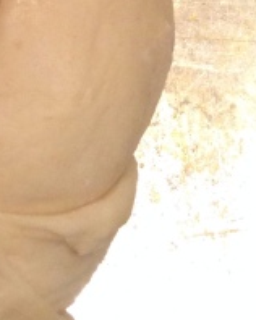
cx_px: -203
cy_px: -323
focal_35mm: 167
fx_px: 1584
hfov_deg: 8.9
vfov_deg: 10.6
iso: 125
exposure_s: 1/20
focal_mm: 4.12
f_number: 2.4
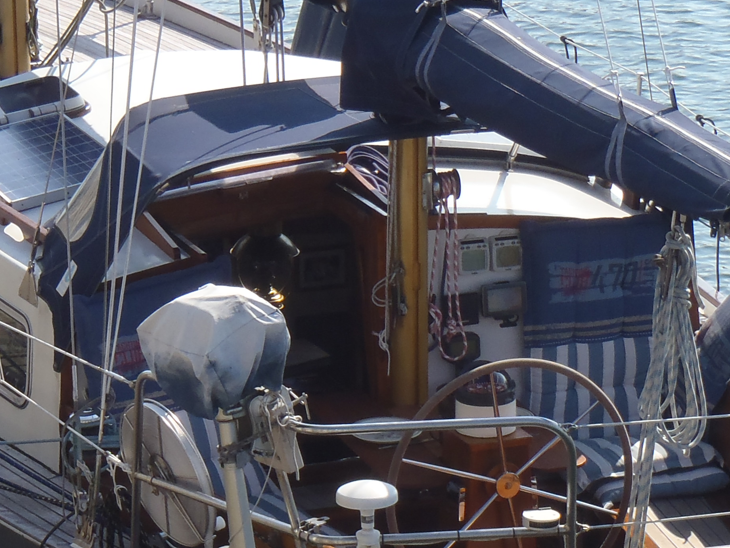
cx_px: 240
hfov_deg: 11.6
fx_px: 3585
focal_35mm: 170
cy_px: 338
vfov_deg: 8.7
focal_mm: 13.09
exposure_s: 1/250
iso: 80
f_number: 5.7
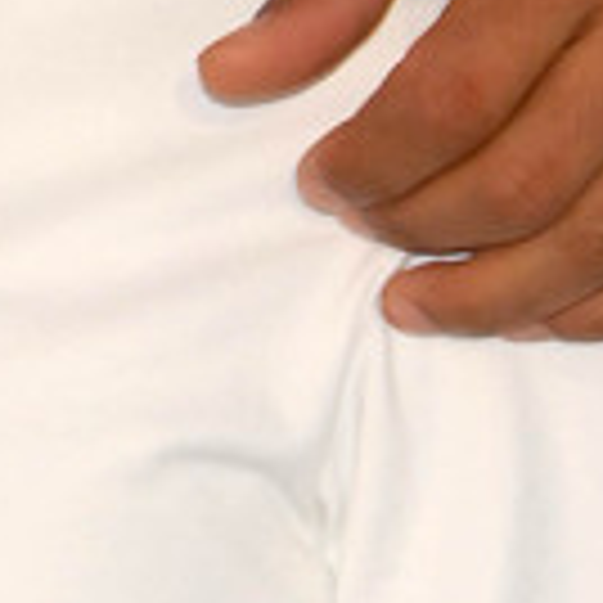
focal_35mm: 680
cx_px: -862
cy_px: -110
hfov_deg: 2.6
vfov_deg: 2.6
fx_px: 13402
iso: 400
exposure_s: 1/250
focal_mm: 70
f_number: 8
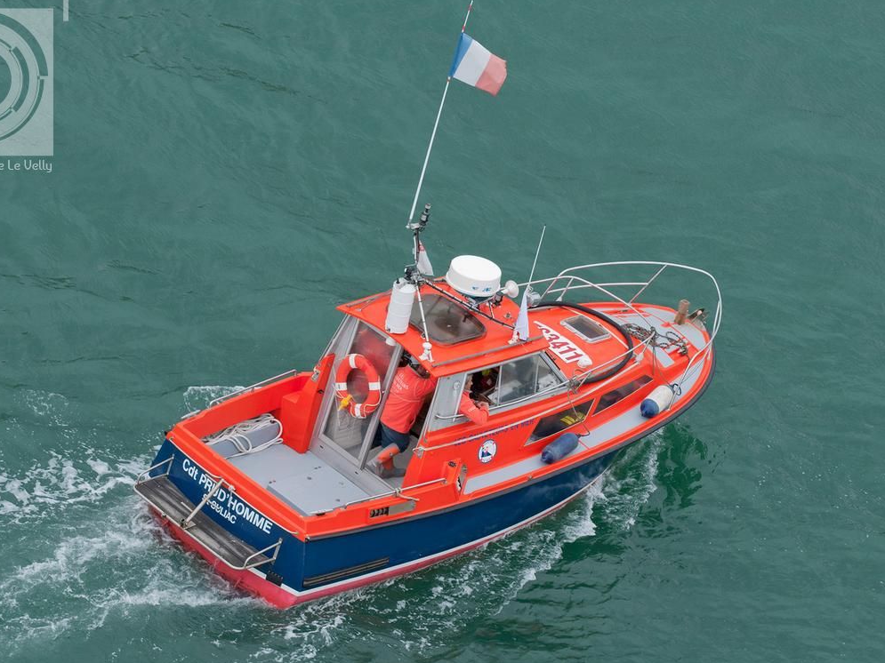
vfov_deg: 9.3
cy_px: 332
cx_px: 411
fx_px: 4090
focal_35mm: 160
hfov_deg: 12.3
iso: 400
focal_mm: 92
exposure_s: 1/320
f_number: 8
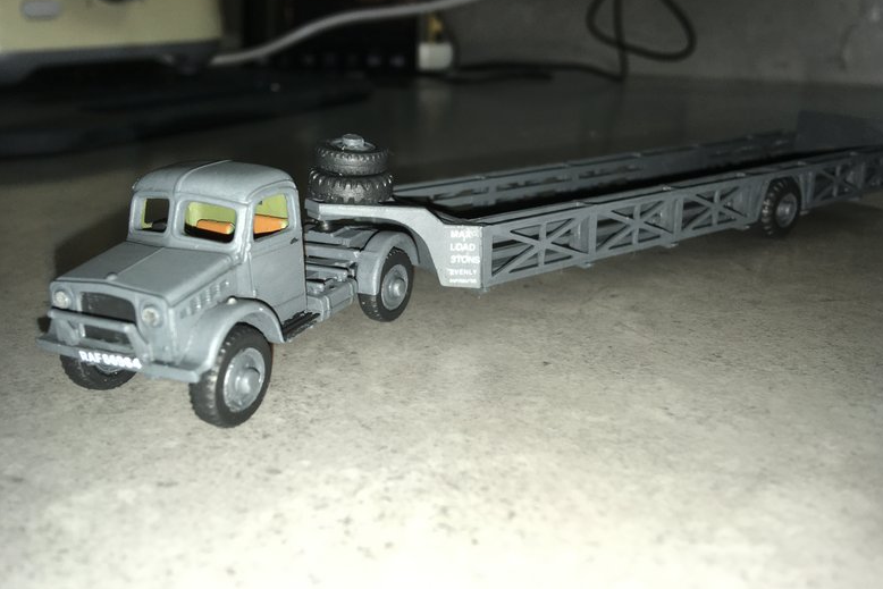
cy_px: 251
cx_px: 453
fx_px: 760
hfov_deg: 60.3
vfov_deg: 42.2
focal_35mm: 31
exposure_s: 1/147
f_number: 2.2
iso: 25
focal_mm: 4.15
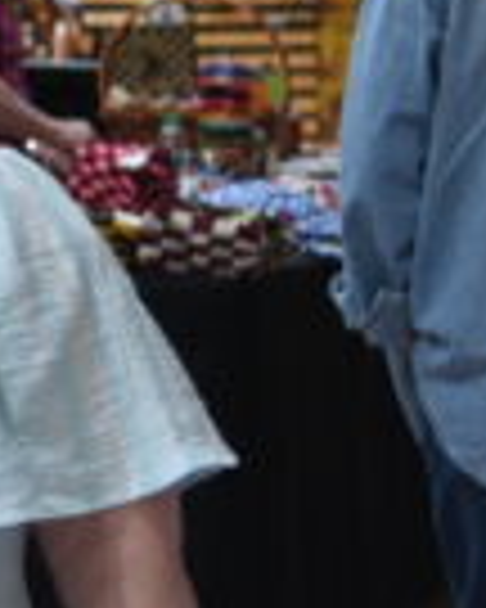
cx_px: -1098
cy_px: -7
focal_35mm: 341
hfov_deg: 4.3
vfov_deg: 5.7
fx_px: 6131
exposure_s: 1/60
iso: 800
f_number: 4
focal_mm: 48
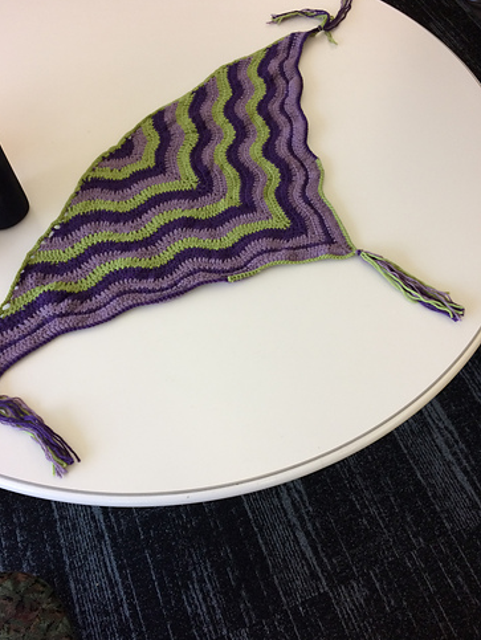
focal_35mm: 30
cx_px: 234
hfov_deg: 46.8
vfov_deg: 59.9
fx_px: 555
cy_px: 322
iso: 50
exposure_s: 1/30
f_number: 2.2
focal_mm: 4.15
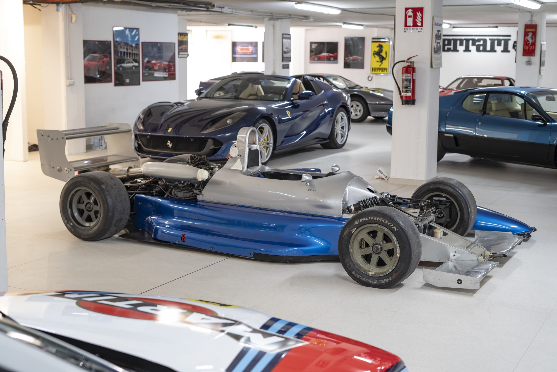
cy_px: 186
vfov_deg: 27.0
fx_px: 774
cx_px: 278
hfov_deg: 39.6
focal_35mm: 50
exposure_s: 1/2.5
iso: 50
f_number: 4
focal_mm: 50
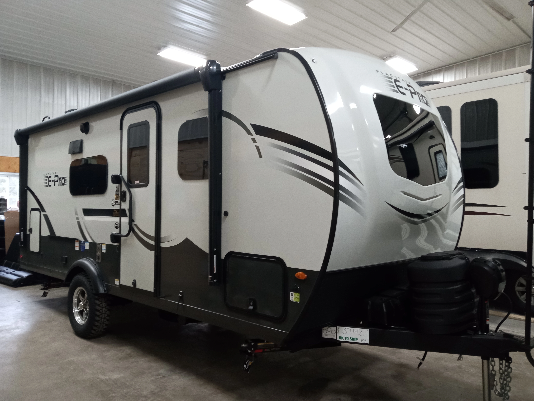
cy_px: 200
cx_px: 267
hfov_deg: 63.4
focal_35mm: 28
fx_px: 432
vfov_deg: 49.7
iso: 376
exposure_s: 1/30
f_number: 2.2
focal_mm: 3.71
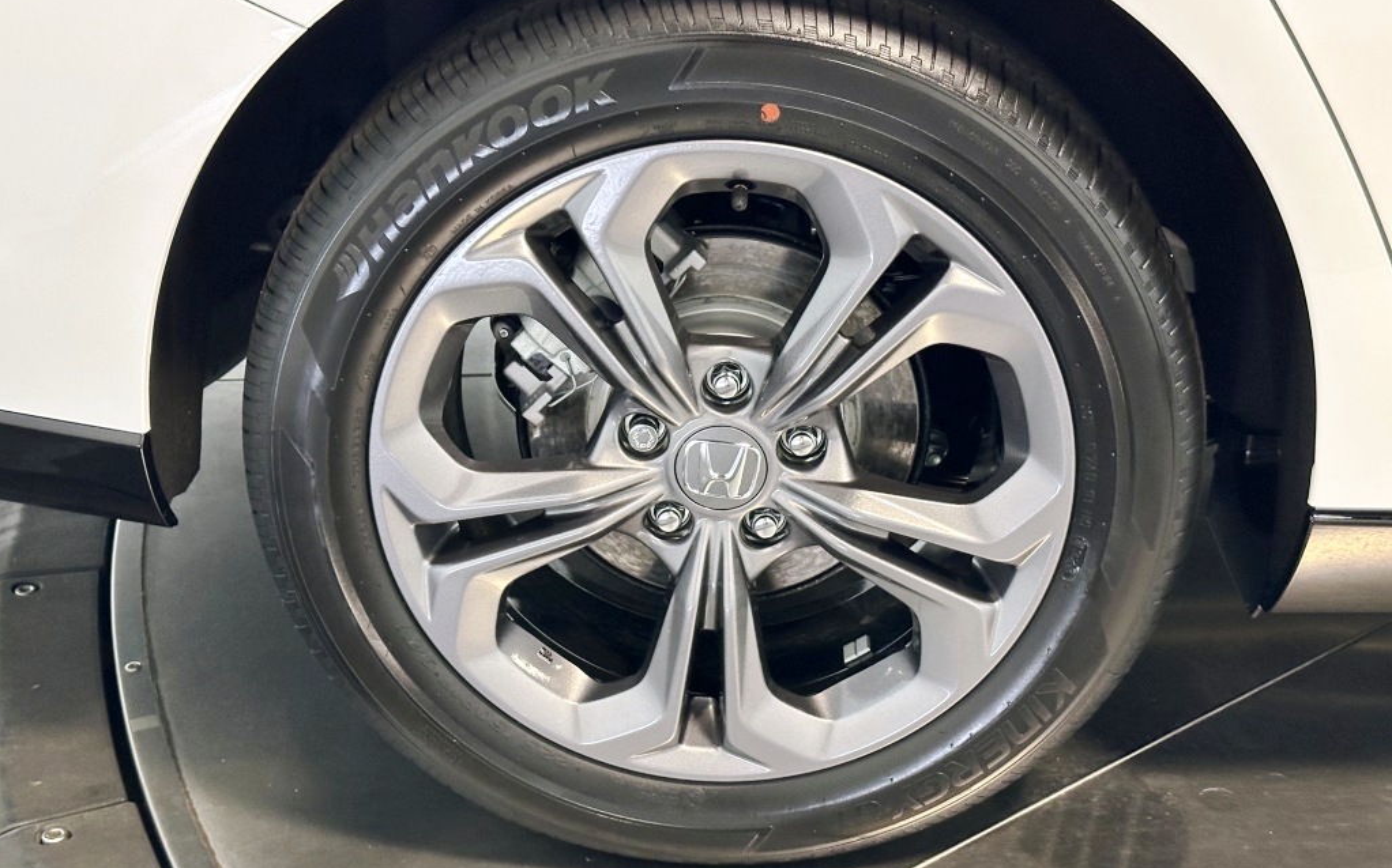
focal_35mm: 51
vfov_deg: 25.3
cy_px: 449
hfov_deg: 39.6
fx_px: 1934
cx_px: 696
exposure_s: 1/30
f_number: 1.78
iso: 640
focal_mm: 6.86
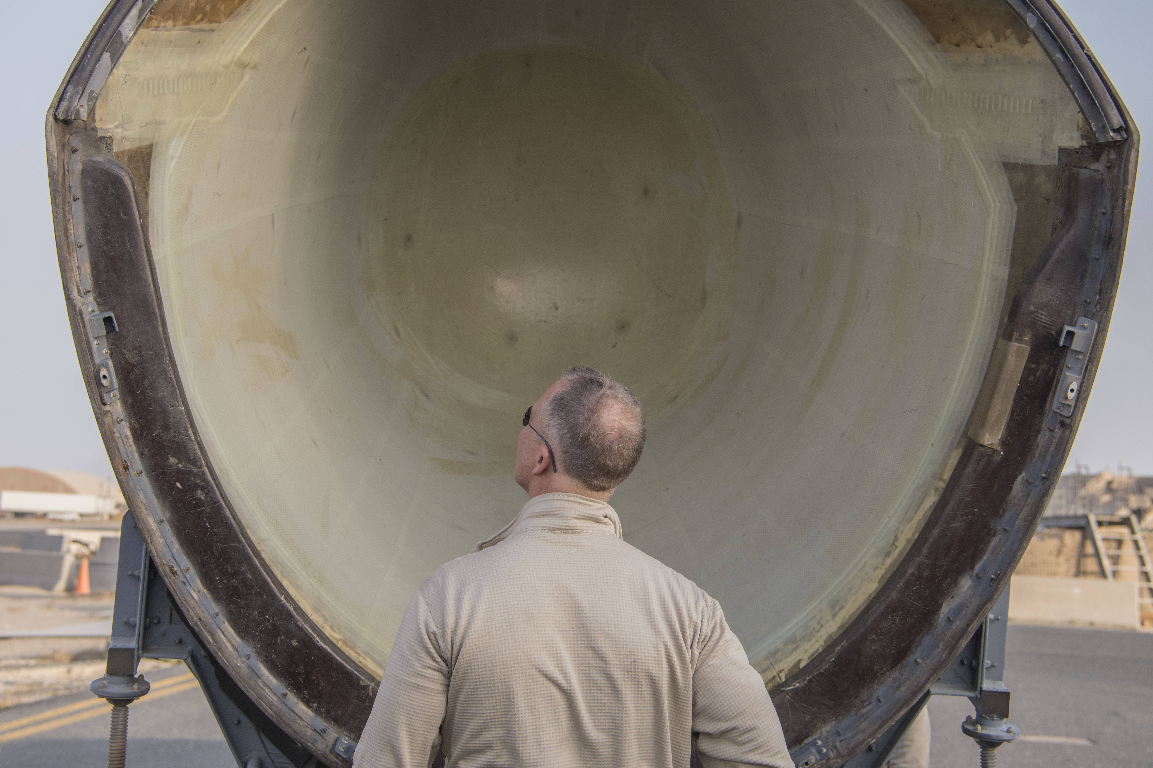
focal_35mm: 90
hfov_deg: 22.6
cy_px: 384
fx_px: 2882
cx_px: 576
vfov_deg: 15.2
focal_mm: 60
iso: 250
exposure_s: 1/320
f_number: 5.3
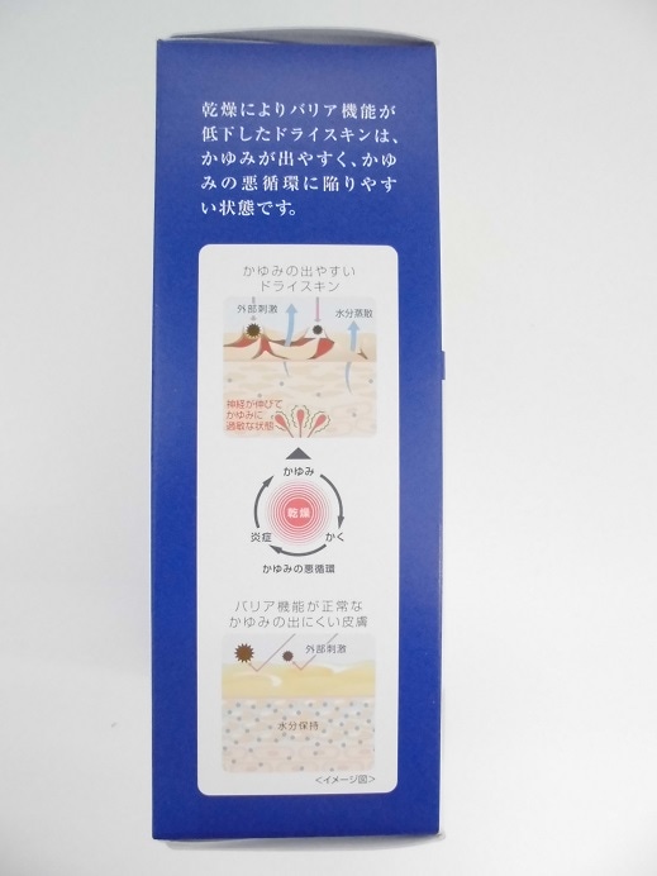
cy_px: 438
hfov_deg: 53.1
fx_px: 658
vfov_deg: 67.3
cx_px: 328
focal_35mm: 26
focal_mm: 4.6
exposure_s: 1/60
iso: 800
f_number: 3.5
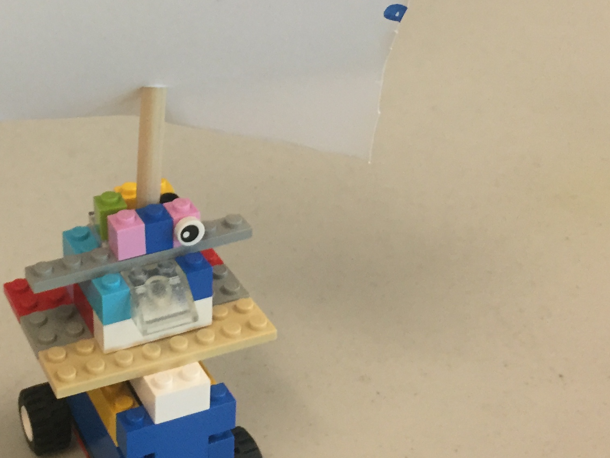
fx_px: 1110
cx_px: 108
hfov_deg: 29.9
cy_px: 60
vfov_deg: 22.8
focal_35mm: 63
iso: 125
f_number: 2.2
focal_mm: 4.15
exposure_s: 1/30
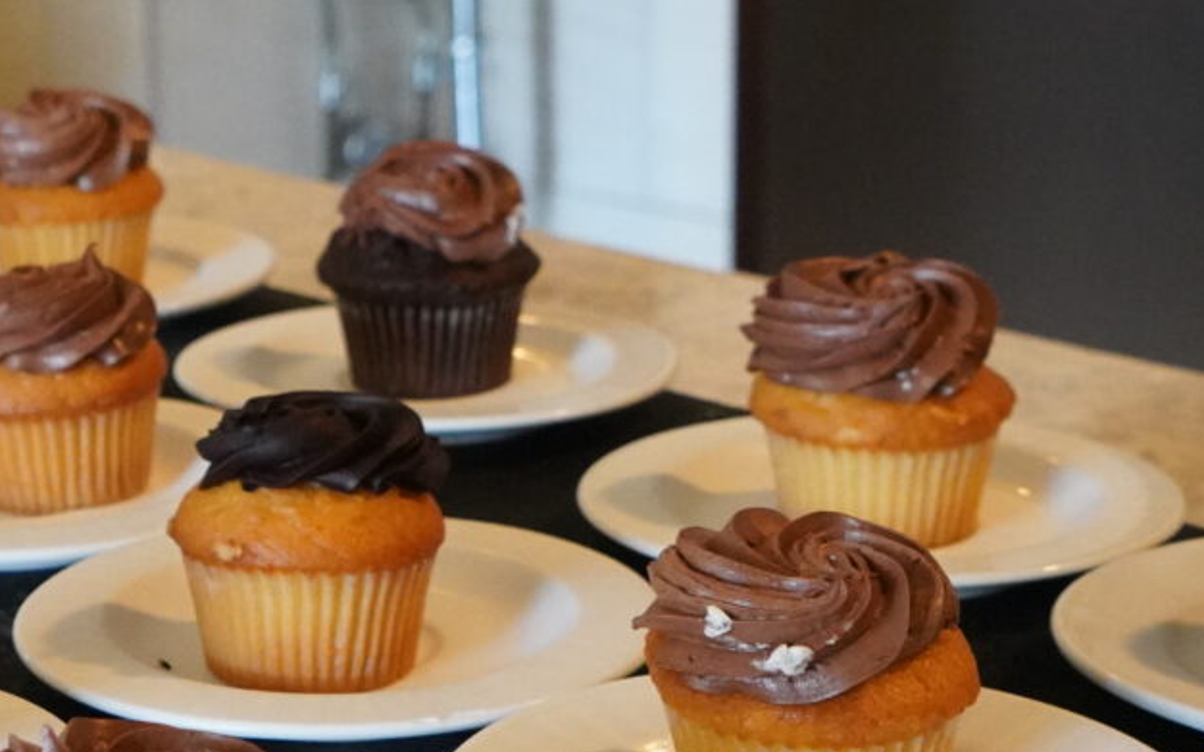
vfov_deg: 13.0
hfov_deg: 20.1
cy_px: 569
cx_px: -19
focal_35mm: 100
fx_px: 3281
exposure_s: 1/250
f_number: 5.6
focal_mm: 30
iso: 8000
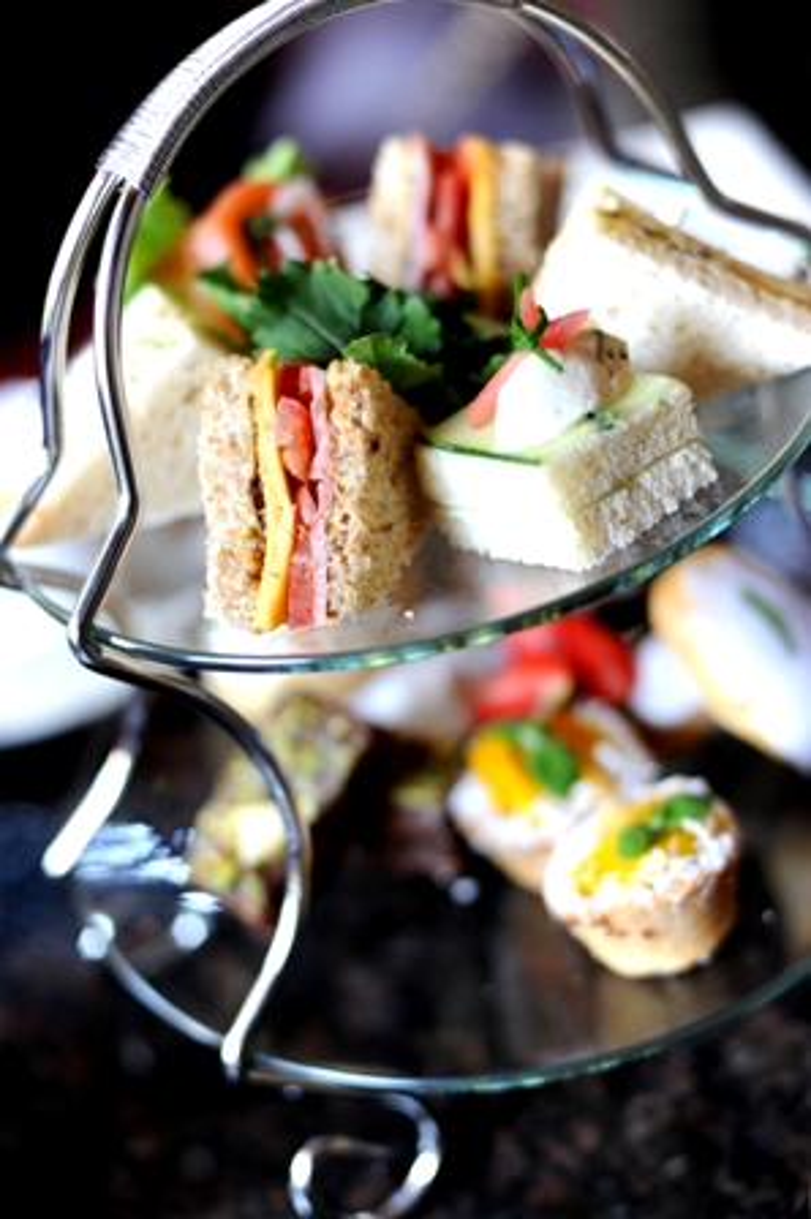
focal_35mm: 50
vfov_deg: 39.6
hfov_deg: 27.0
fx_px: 1692
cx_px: 406
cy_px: 610
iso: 640
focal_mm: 50
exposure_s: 1/80
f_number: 2.2
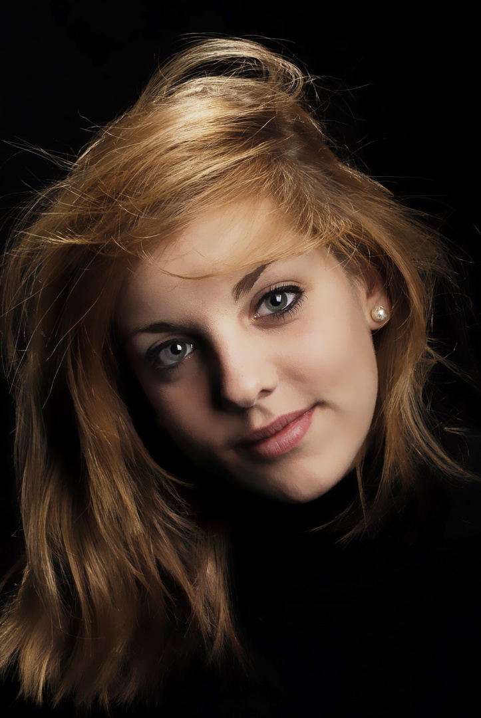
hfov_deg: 18.2
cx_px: 240
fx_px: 1499
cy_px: 359
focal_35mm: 75
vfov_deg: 27.0
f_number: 22
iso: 160
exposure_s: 1/250
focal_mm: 50
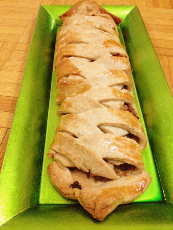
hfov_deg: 40.7
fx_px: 233
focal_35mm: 35
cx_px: 86
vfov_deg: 52.6
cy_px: 115
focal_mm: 4.28
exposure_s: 1/20
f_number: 2.4
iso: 320
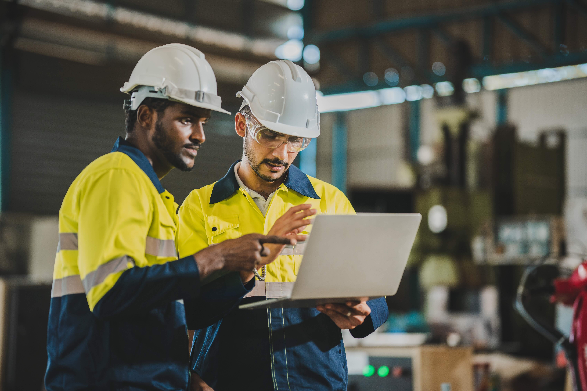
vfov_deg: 16.1
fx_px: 1386
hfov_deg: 23.9
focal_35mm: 85
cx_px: 294
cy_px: 196
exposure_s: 1/640
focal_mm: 85
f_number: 1.4
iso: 400
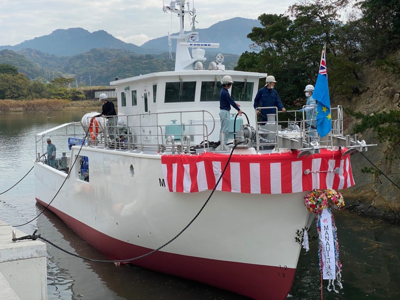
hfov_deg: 36.8
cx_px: 200
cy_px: 150
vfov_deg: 28.0
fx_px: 601
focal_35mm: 52
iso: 20
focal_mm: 6
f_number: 2
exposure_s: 1/813
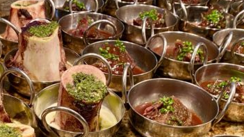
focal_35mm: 62
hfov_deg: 33.6
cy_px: 131
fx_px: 401
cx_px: 86
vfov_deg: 18.9
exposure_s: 1/60
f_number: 1.8
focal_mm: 4.25
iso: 250
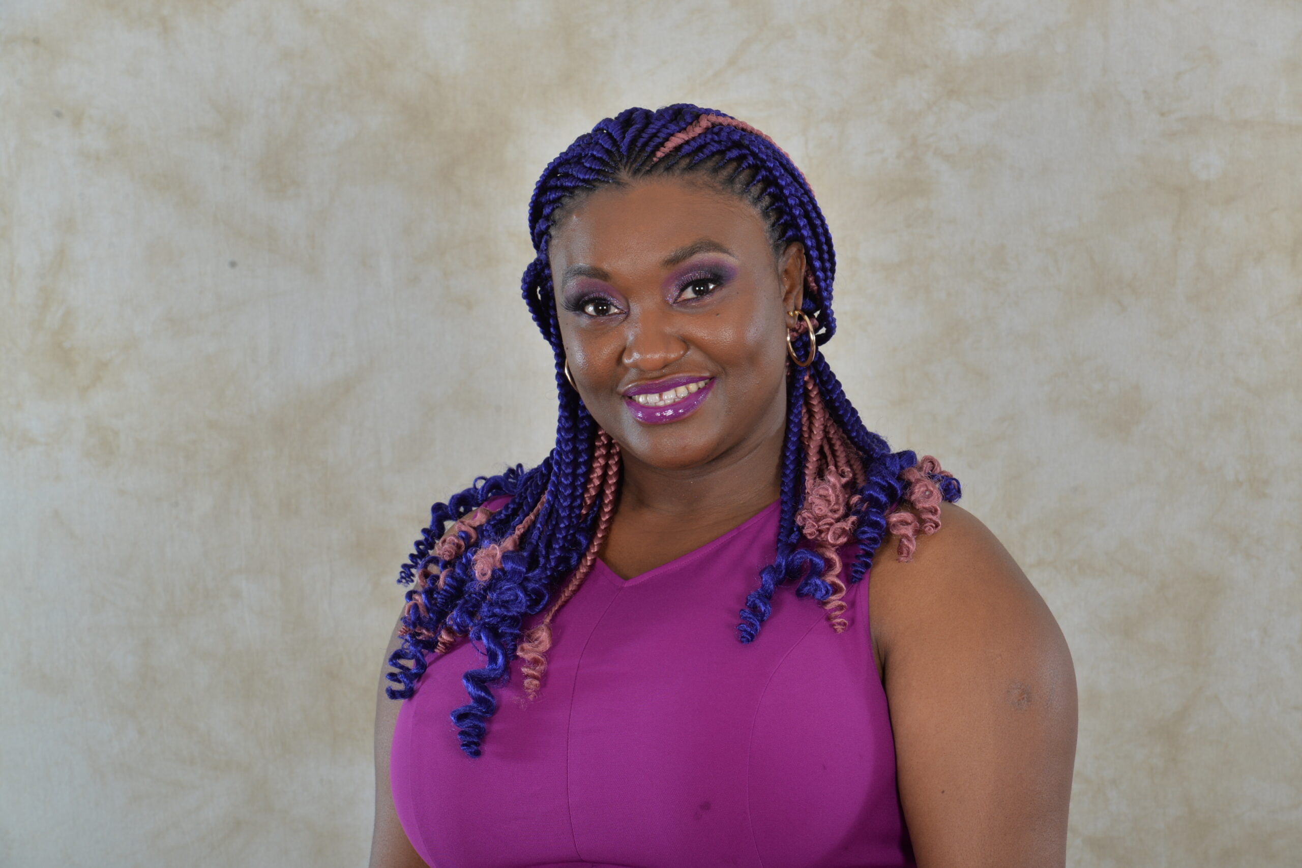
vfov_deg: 9.5
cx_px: 651
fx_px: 5244
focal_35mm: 145
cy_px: 434
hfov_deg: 14.2
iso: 200
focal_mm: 145
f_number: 13
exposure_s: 1/160
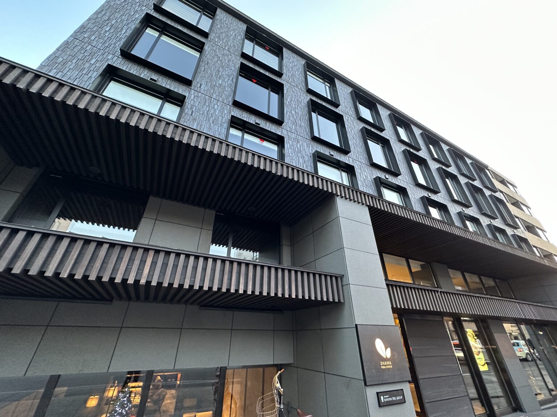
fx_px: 225
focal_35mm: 14
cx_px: 278
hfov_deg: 102.1
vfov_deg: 85.7
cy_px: 208
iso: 320
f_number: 2.2
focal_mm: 2.22
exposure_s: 1/60
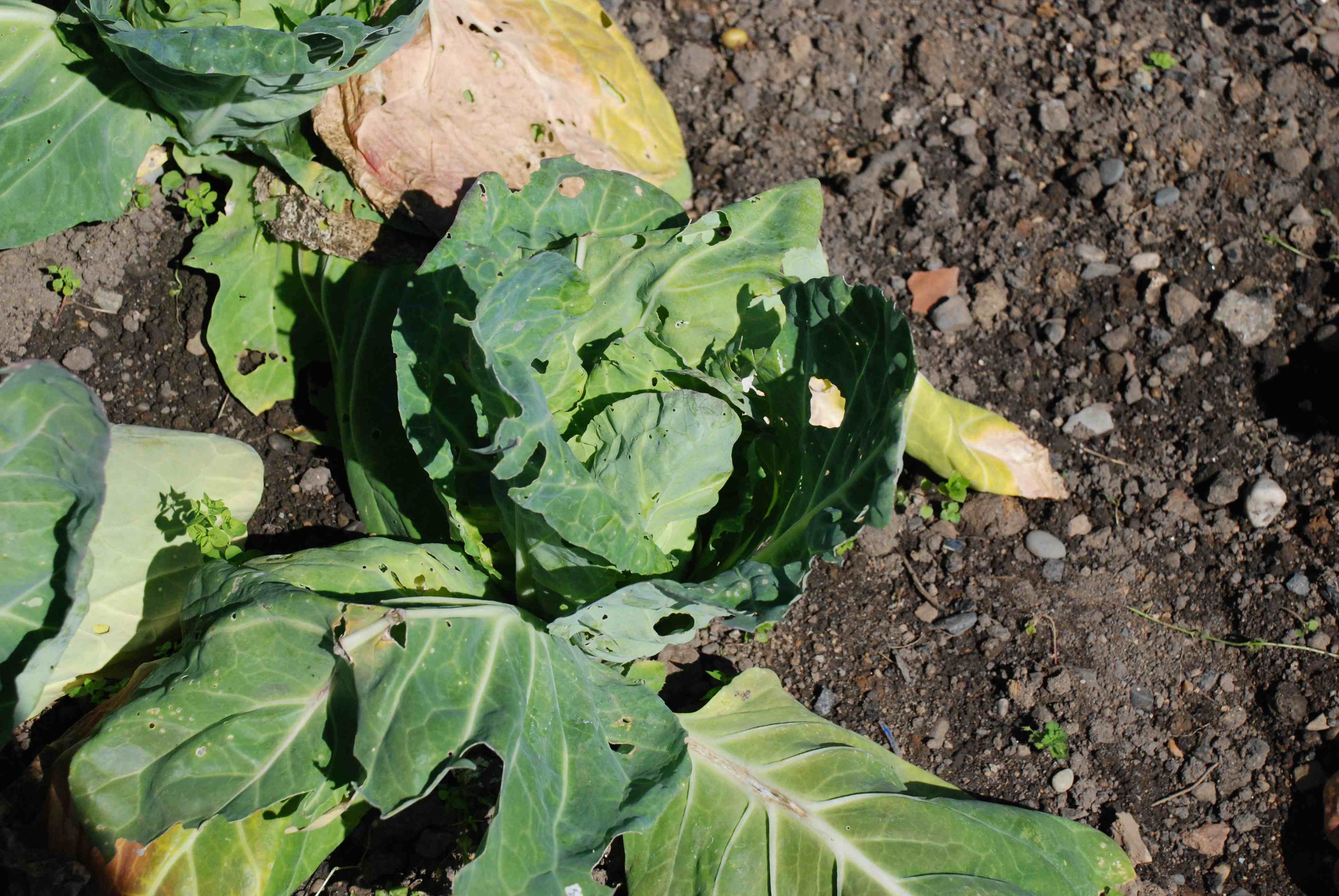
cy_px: 448
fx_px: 2681
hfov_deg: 28.0
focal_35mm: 72
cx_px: 670
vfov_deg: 19.0
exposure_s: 1/4000
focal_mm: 48
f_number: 5.6
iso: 640
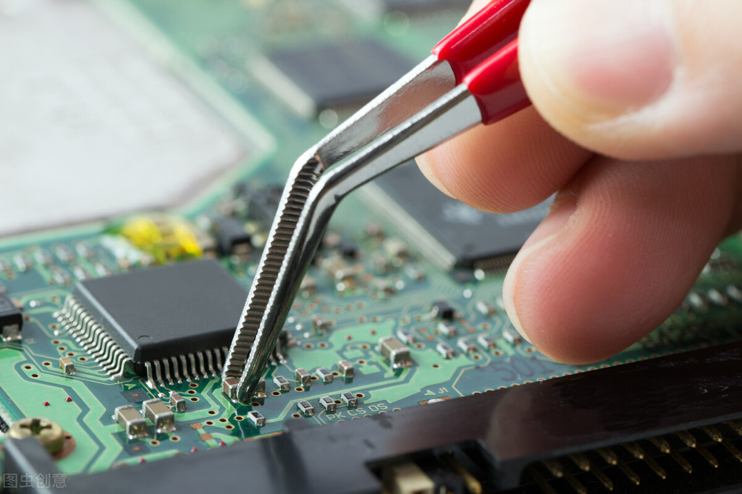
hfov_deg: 22.6
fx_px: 1854
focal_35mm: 90
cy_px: 247
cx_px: 371
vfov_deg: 15.2
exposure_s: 1/1.67
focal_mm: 90
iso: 100
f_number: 14
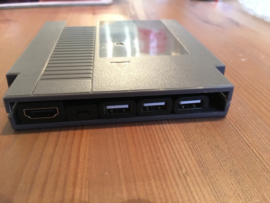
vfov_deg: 48.2
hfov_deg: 61.7
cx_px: 135
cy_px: 102
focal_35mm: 29
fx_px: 226
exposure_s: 1/8
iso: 125
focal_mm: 4.15
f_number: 2.2
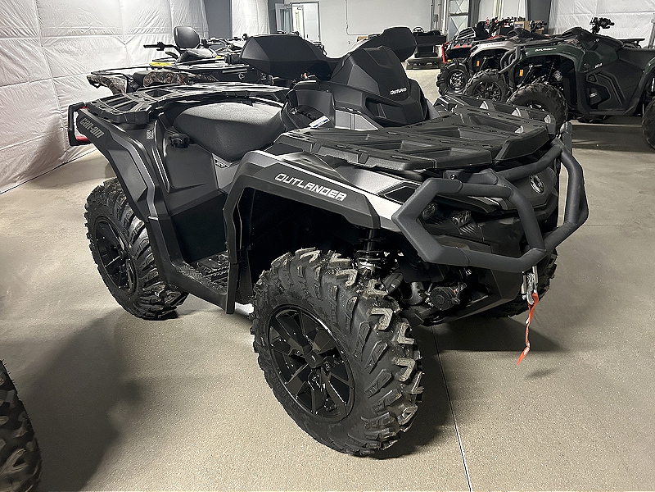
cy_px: 246
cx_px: 328
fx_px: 492
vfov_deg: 53.1
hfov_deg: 67.3
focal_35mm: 26
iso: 500
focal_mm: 5.7
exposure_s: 1/30
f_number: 1.5
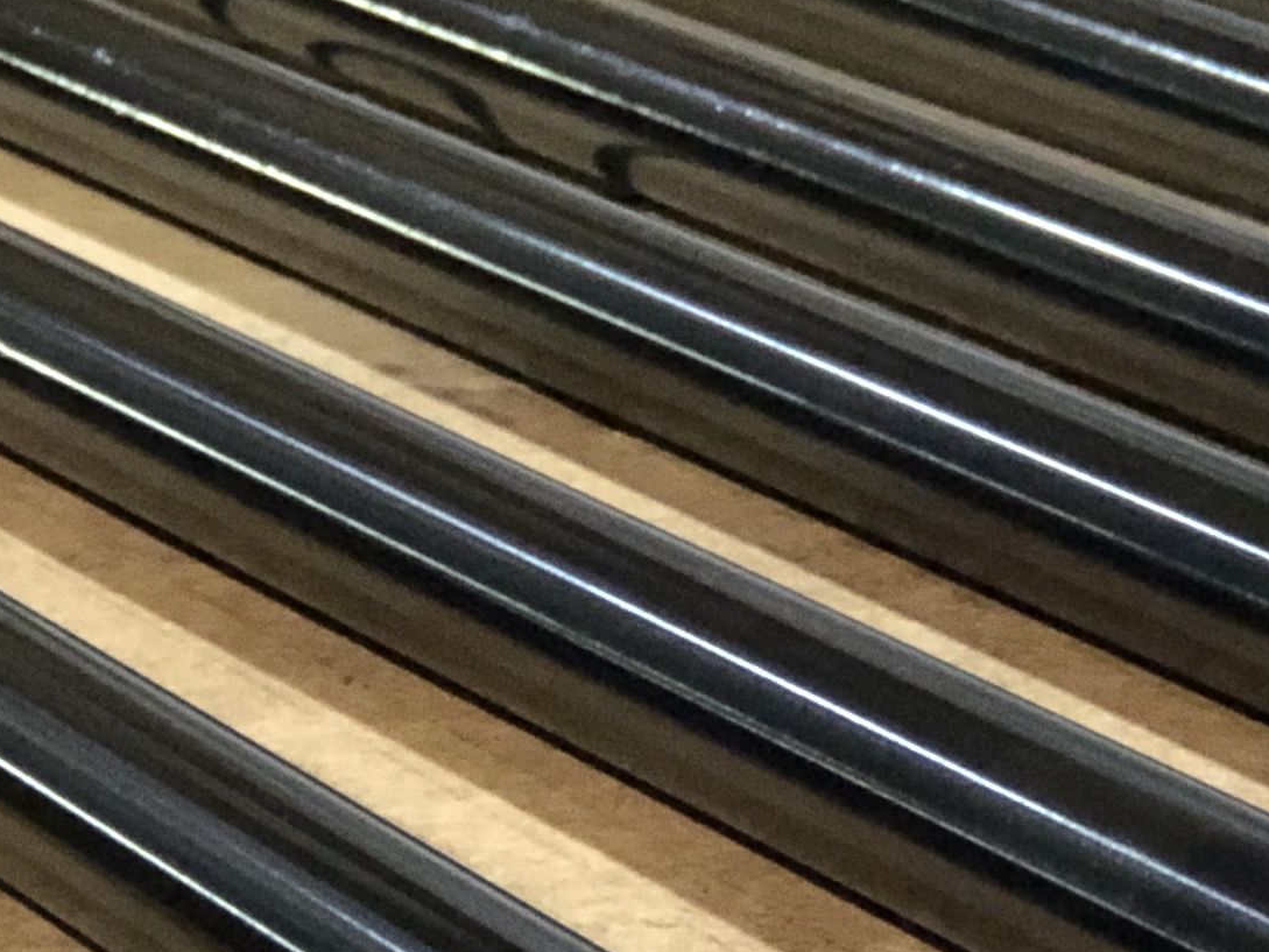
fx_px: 7736
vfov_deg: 7.0
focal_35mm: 211
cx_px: 703
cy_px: 536
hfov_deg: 9.4
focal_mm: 6.6
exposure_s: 1/60
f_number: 2.8
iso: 1000
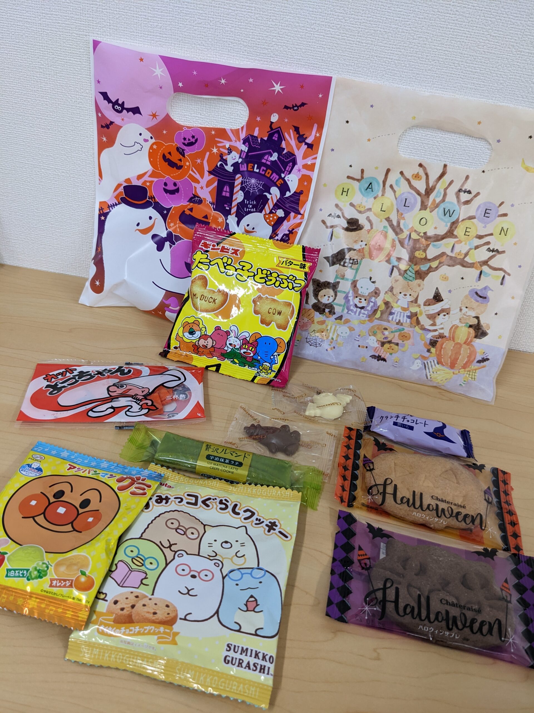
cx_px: 267
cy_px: 356
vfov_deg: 65.3
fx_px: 555
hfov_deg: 51.4
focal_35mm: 27
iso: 72
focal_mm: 4.38
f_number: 1.73
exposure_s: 1/120
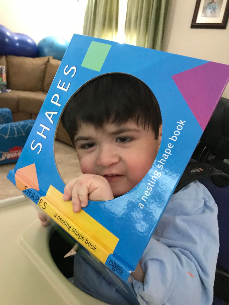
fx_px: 247
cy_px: 152
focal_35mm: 28
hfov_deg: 49.7
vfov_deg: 63.4
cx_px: 114
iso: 100
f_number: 1.8
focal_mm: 3.99
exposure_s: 1/7
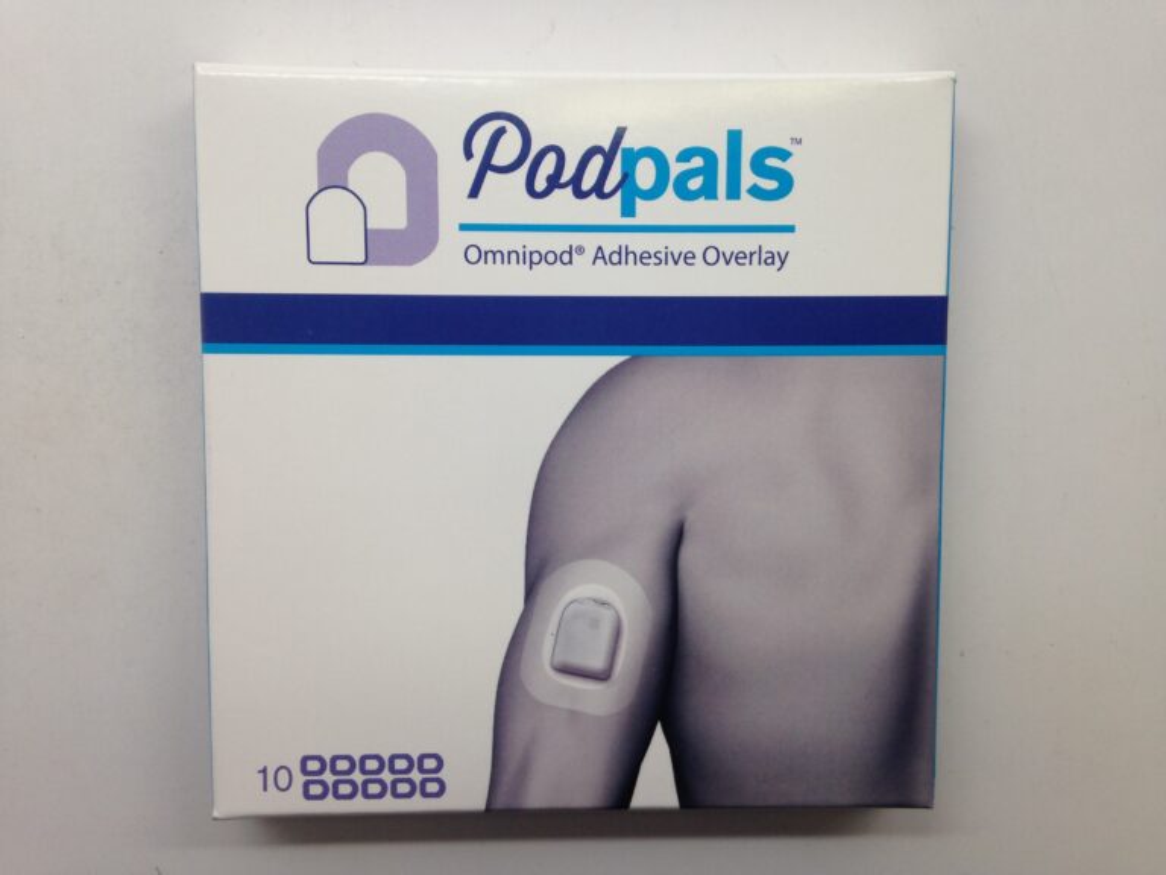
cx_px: 583
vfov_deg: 42.9
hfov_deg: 55.4
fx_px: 1112
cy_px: 438
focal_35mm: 33
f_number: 2.4
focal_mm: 4.12
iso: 50
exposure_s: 1/40
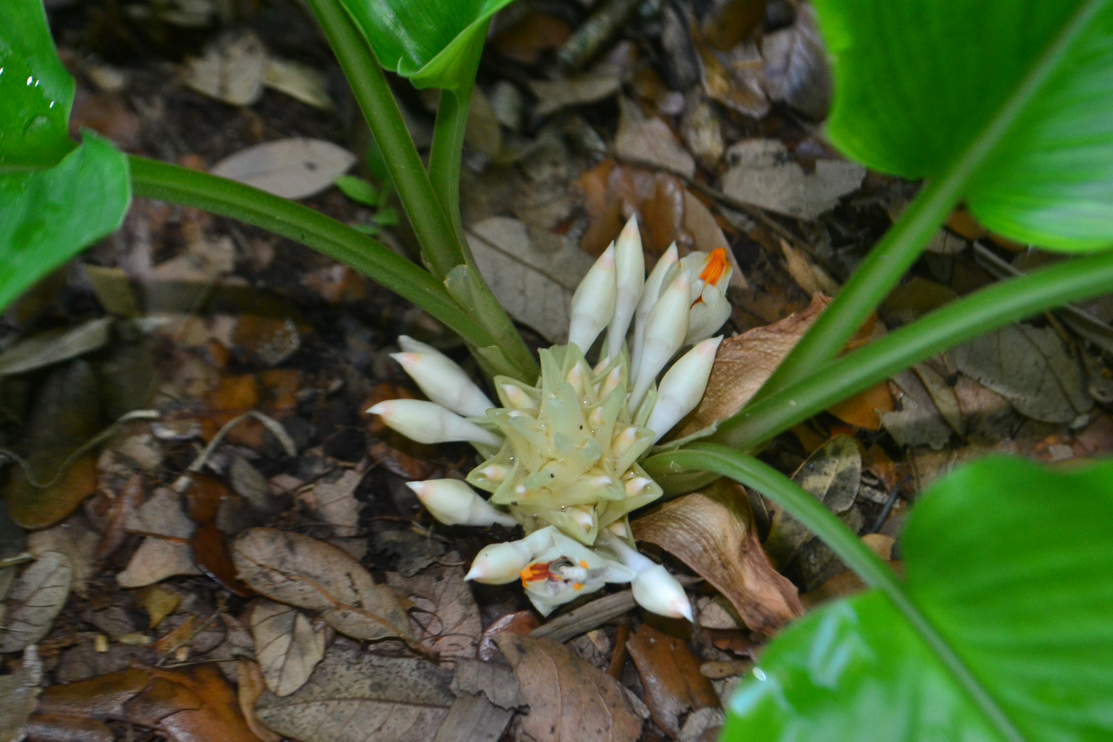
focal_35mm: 82
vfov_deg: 16.6
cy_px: 371
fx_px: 2550
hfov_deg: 24.6
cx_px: 556
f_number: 7.1
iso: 1600
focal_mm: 55
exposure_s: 1/60
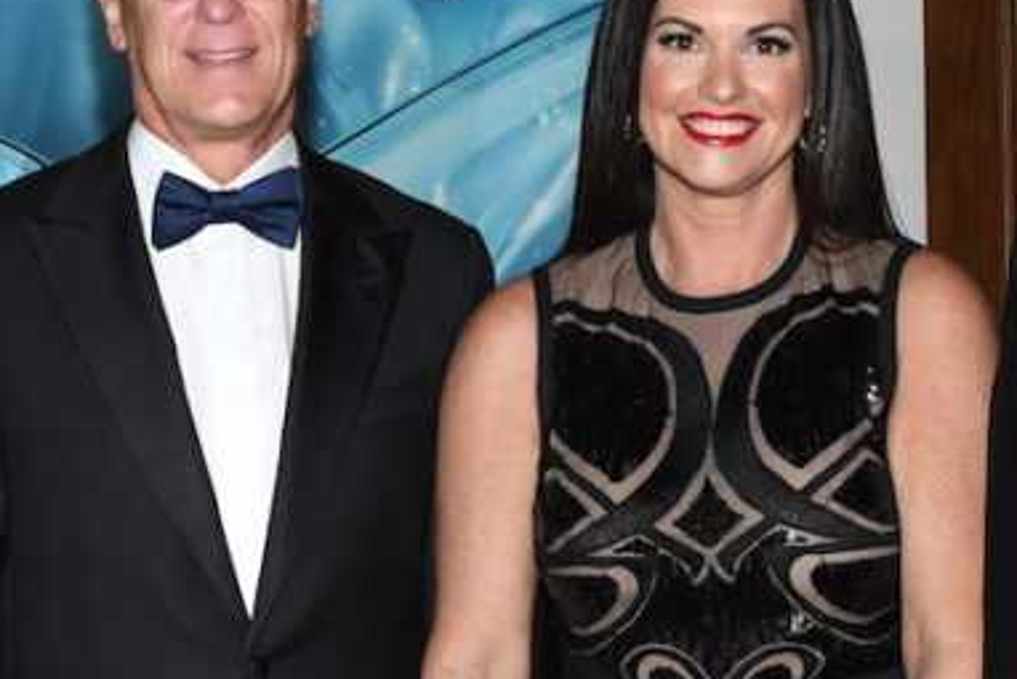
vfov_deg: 8.5
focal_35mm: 161
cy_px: 509
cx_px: 285
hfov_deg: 12.7
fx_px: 4550
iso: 1600
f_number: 9
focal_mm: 46
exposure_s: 1/125
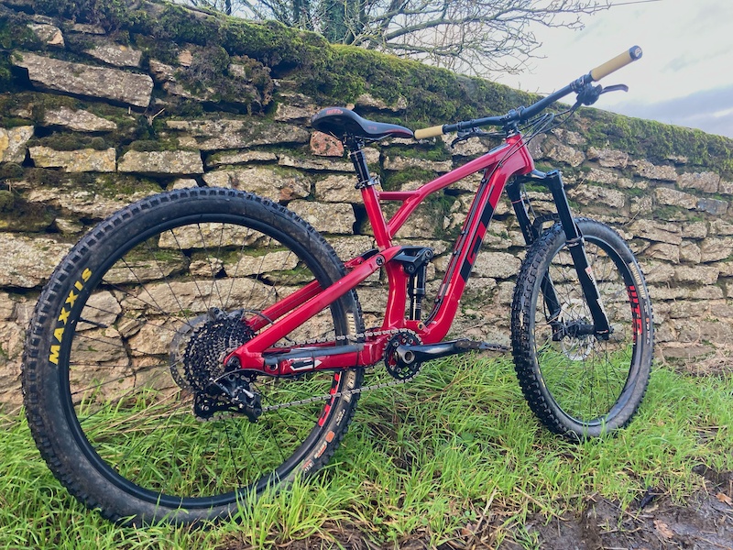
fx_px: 593
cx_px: 366
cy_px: 275
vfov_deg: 49.7
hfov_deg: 63.4
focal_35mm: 28
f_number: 1.8
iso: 80
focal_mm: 3.99
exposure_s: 1/111
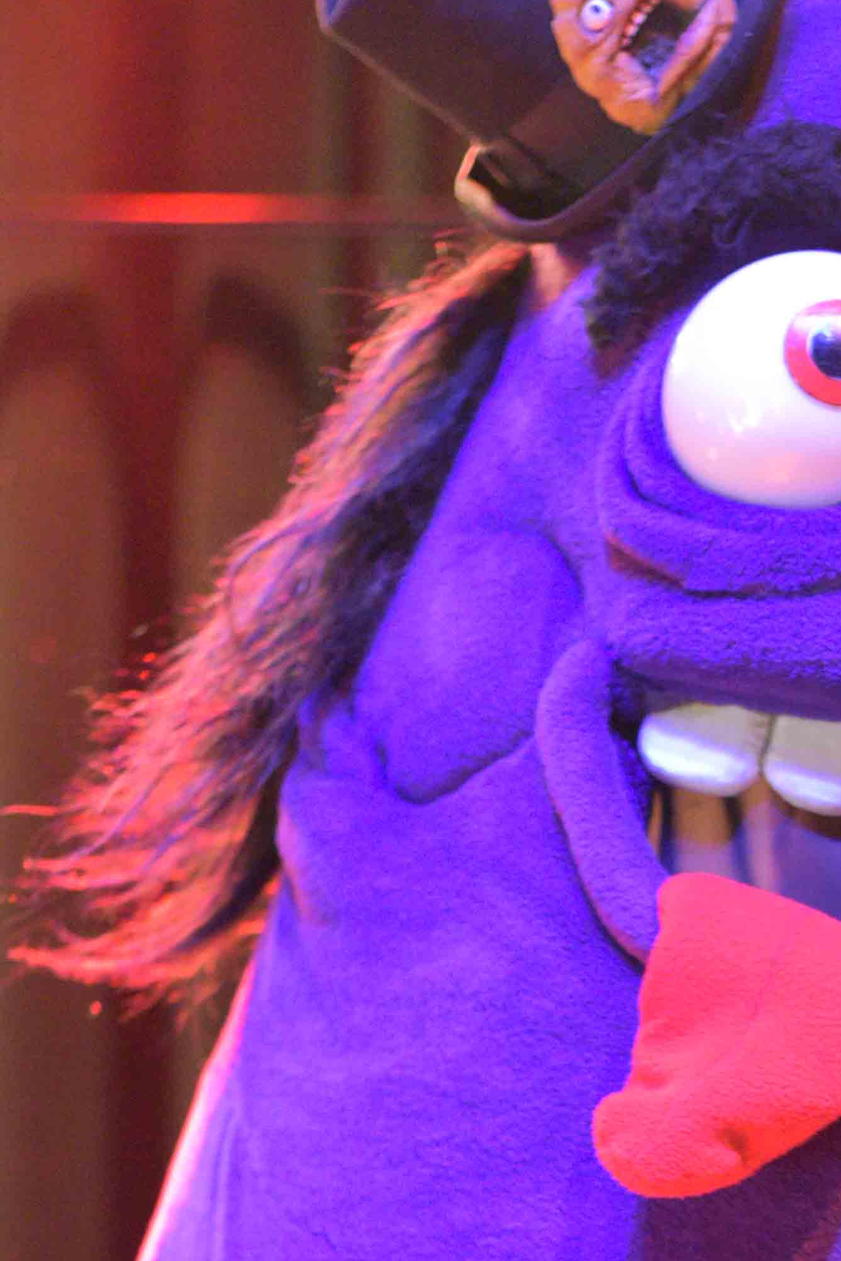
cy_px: 1372
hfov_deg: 9.1
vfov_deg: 13.4
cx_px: 871
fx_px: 5257
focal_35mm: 150
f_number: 1.8
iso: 6400
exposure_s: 1/25
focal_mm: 50
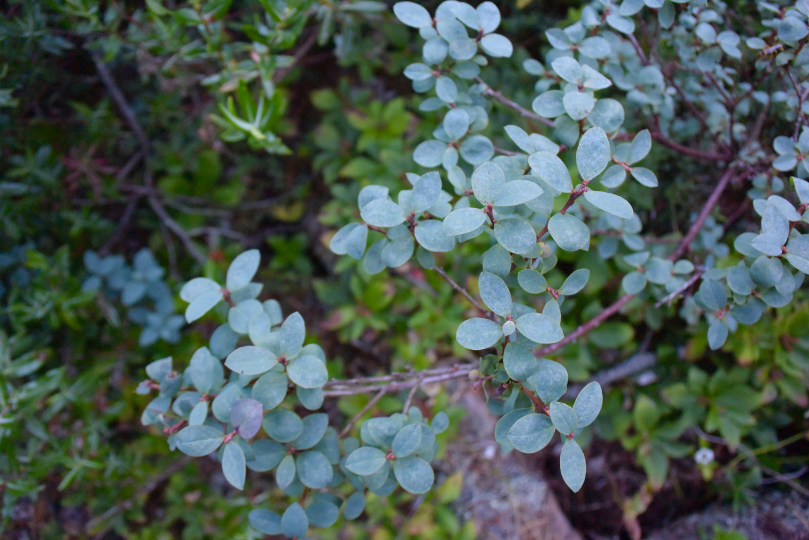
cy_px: 270
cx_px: 404
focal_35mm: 27
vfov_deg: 47.9
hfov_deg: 67.4
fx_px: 607
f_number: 3.5
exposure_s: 1/125
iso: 800
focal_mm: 10
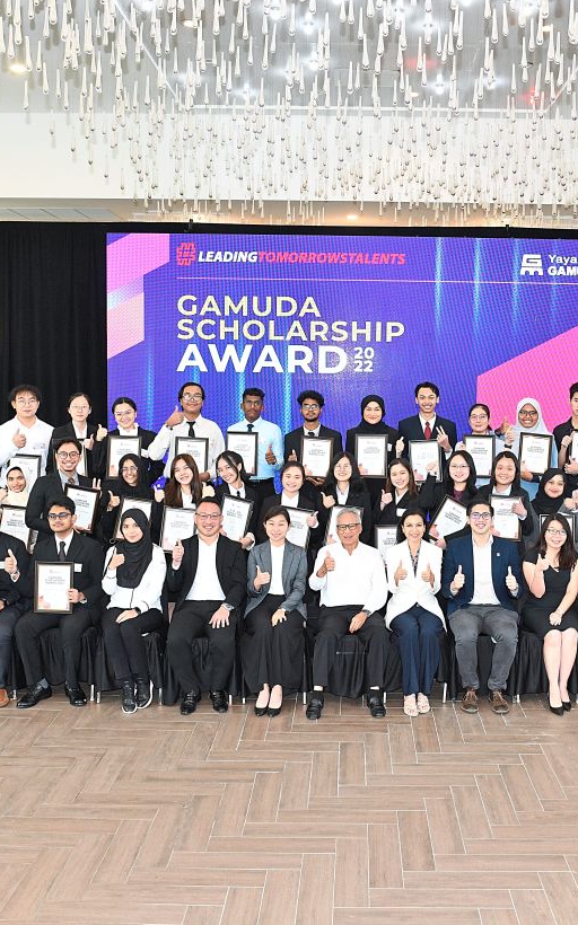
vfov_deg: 52.8
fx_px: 933
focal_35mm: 37
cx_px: 350
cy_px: 462
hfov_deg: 34.3
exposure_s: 1/60
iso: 1000
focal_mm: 24
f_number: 5
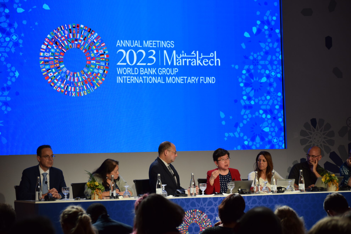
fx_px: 1199
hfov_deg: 16.7
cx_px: 176
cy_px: 117
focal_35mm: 123
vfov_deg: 11.1
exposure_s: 1/80
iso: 400
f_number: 4.2
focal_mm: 82
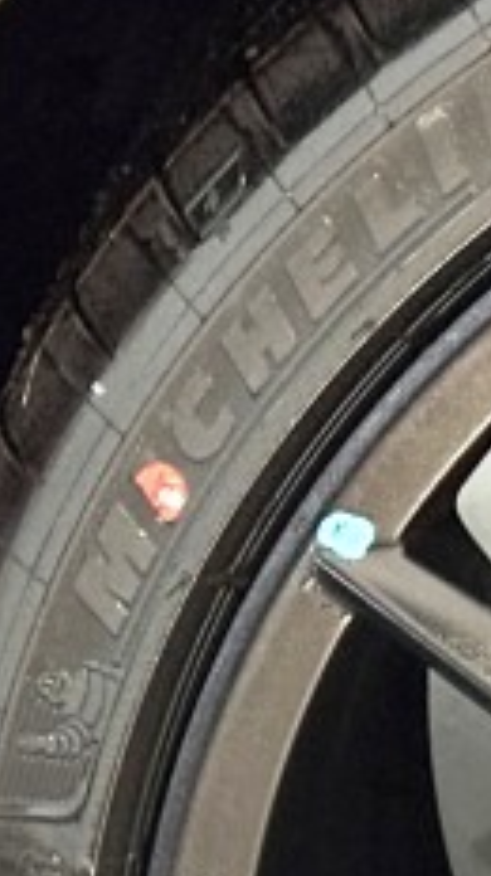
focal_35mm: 231
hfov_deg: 5.1
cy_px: 1004
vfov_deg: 9.2
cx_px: 1292
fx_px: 5362
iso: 640
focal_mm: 6.86
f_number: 1.78
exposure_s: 1/20
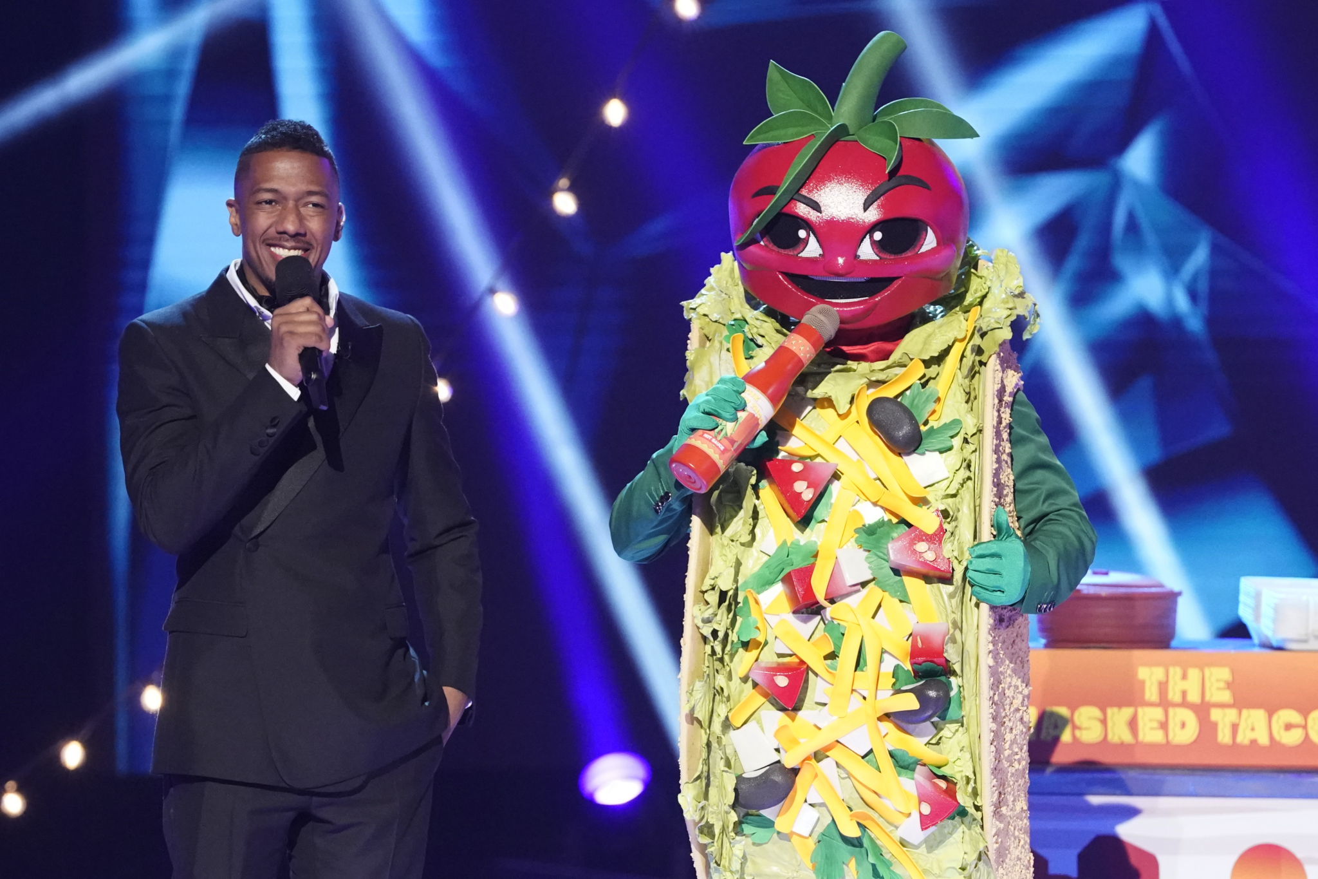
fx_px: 10982
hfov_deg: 6.9
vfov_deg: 4.6
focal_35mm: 300
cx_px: 659
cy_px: 440
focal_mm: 200
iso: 8000
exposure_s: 1/200
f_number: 5
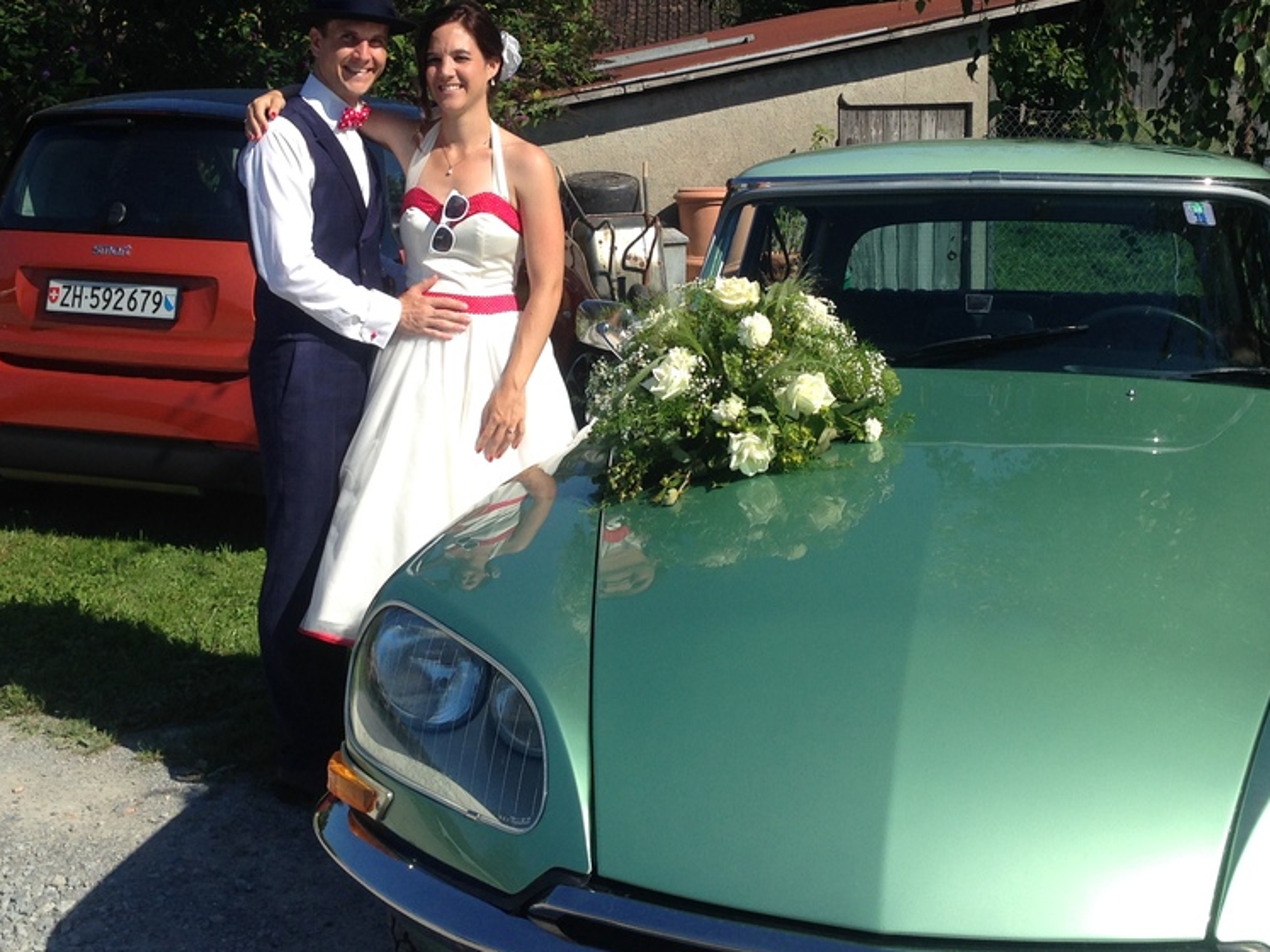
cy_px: 306
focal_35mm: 53
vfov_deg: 27.3
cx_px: 622
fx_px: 1944
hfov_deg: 36.2
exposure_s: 1/1642
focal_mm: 4.12
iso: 50
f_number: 2.4
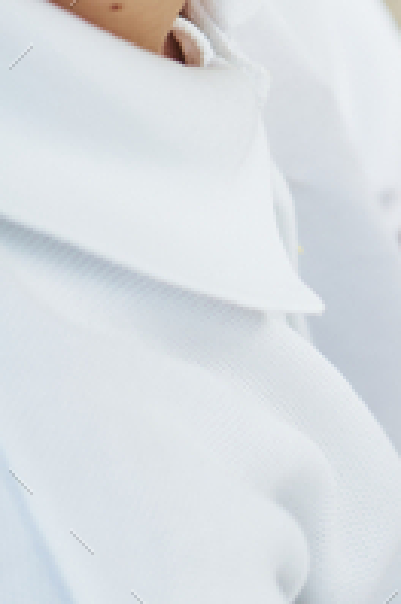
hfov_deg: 8.5
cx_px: 705
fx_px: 2615
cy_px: -211
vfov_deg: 12.7
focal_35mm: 156
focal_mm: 35
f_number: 2.8
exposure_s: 1/1600
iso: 500
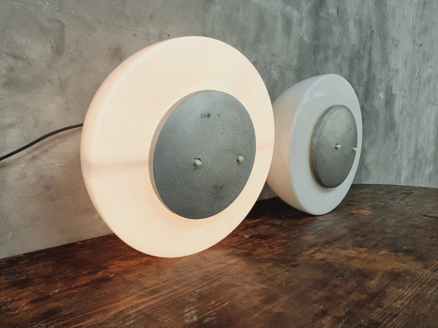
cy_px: 164
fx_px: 304
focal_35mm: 24
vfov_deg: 56.8
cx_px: 219
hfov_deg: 71.6
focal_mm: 6.7
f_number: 1.8
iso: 160
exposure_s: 1/100
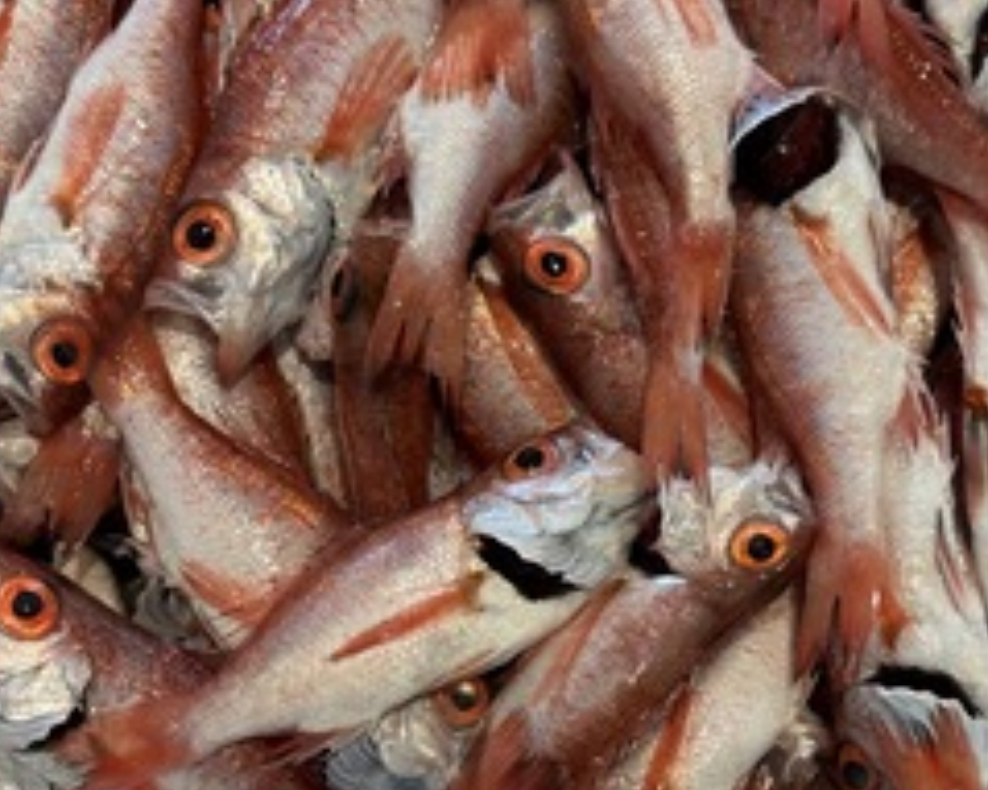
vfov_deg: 30.4
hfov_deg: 38.1
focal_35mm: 49
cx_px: 515
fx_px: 1432
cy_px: 567
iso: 100
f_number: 1.78
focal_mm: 6.76
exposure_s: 1/121
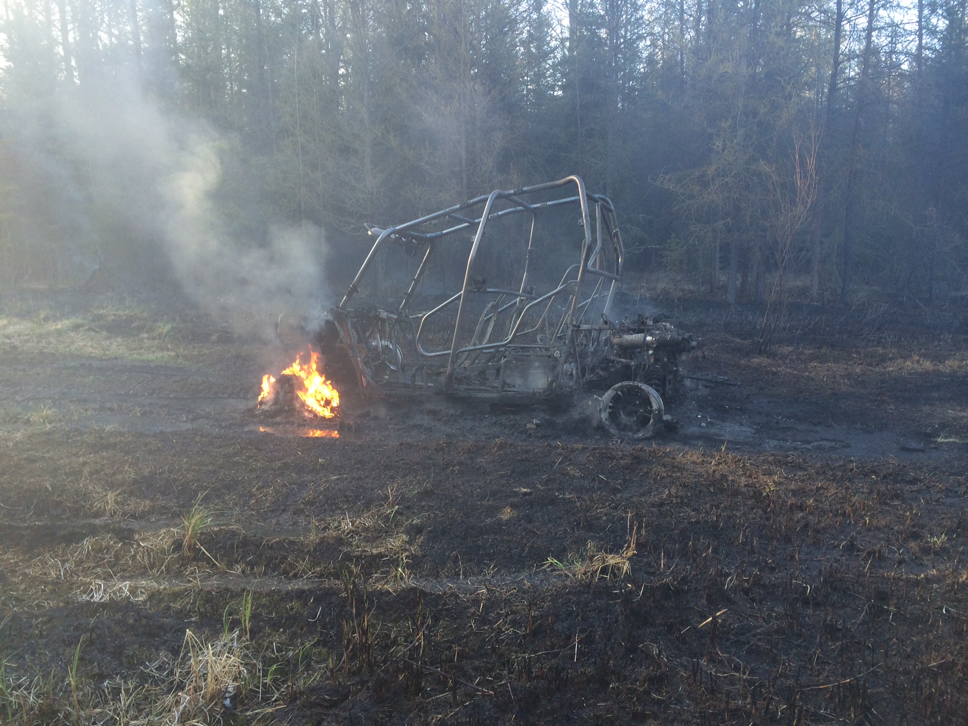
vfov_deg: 46.8
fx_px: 839
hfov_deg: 60.0
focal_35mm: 30
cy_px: 363
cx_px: 484
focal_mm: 4.12
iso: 64
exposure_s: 1/120
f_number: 2.2
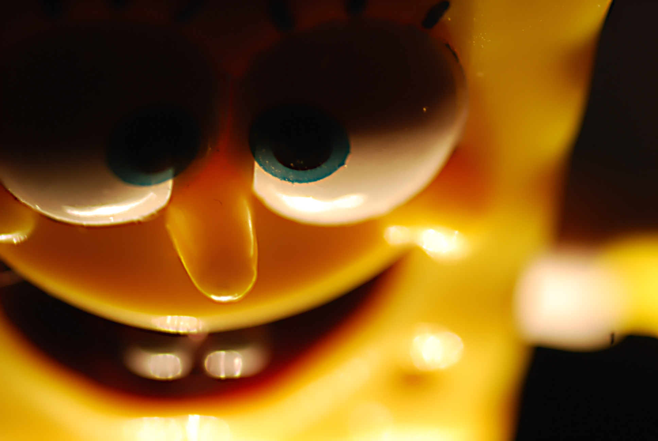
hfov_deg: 15.2
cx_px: 329
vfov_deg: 10.2
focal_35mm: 135
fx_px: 2470
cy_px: 220
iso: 250
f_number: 5
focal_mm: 90
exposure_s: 1/20
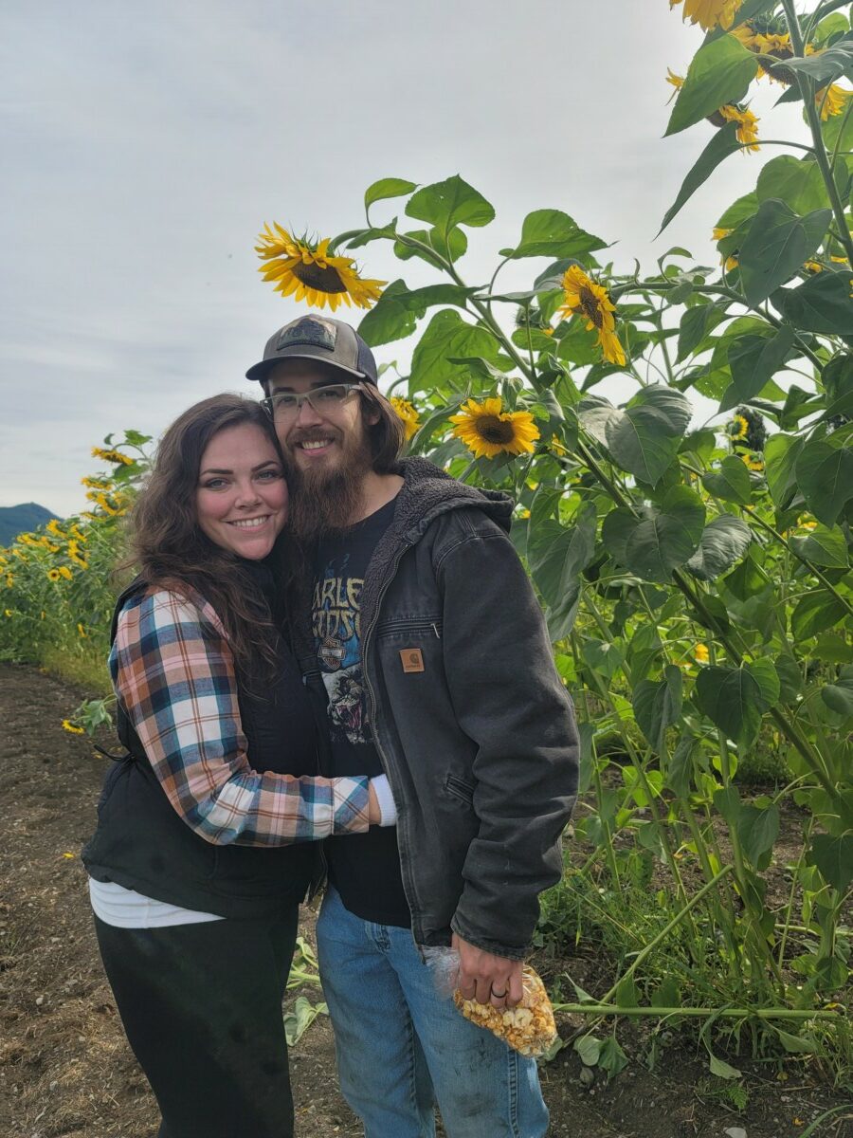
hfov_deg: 54.9
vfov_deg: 69.4
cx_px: 426
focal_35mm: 25
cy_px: 569
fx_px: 821
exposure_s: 1/767
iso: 20
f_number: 1.8
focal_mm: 7
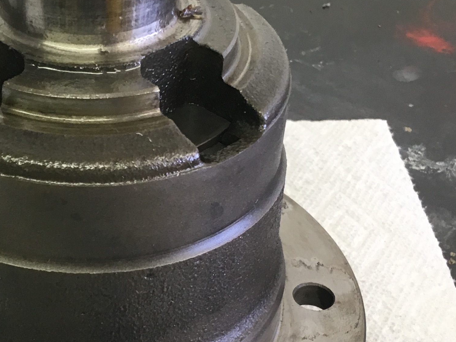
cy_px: 256
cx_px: 80
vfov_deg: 18.8
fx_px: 1027
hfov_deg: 24.6
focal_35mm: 78
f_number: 2.2
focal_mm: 4.15
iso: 32
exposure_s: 1/30
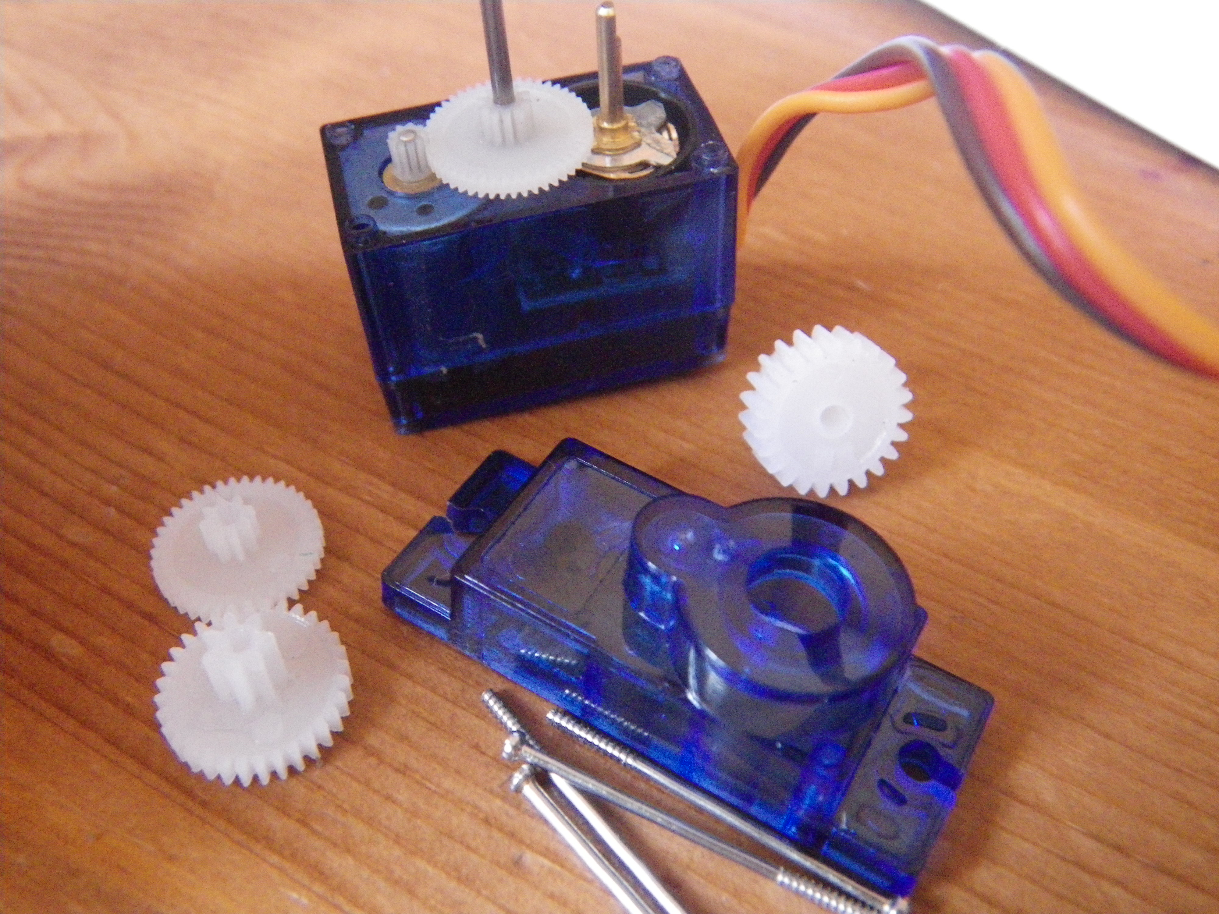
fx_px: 1197
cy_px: 457
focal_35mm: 34
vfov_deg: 41.8
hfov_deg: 54.0
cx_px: 610
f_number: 3.8
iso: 800
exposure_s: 1/10
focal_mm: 6.1
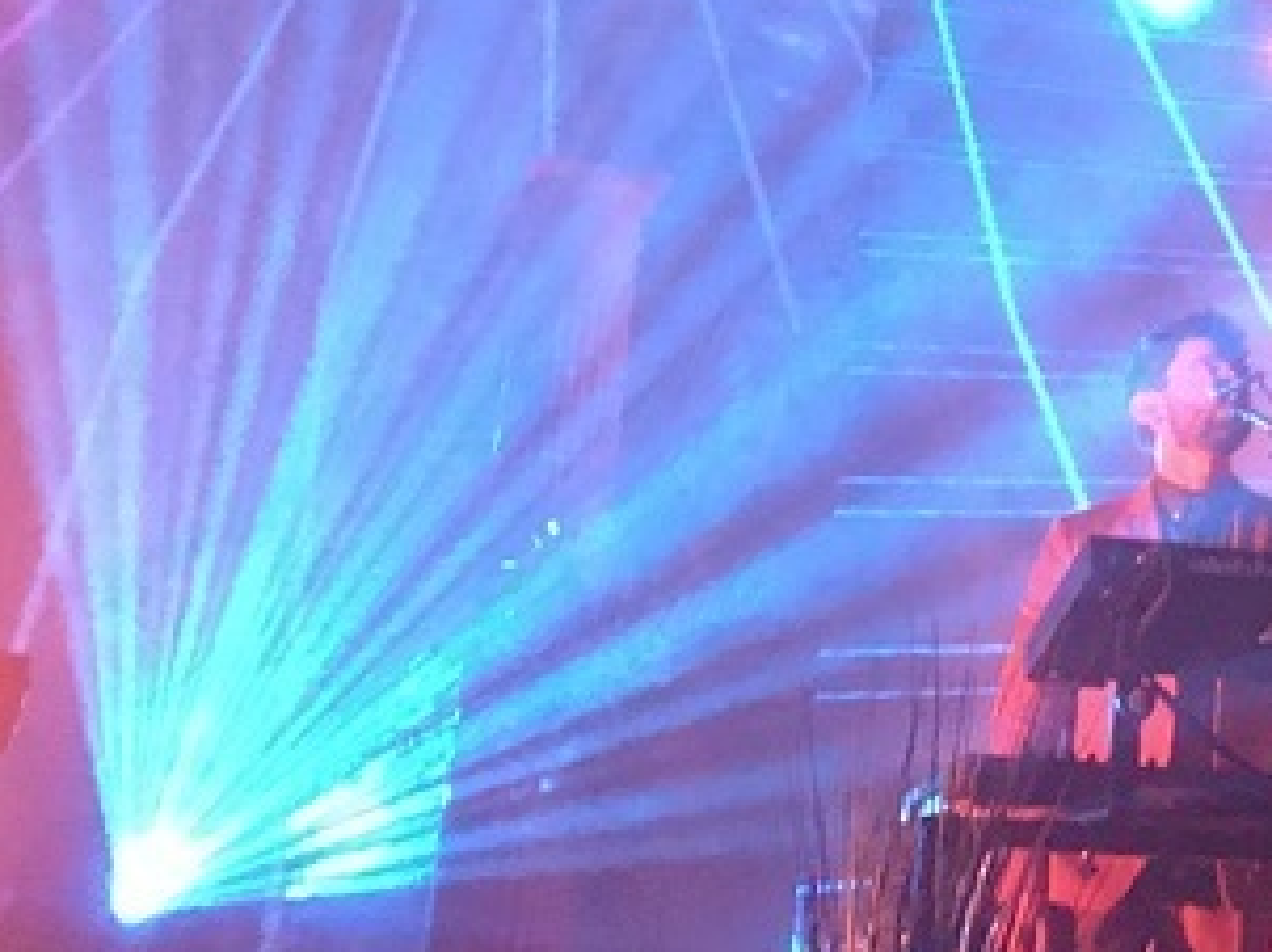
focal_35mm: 95
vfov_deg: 15.4
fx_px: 3488
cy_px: 147
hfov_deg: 18.6
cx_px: 1841
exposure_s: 1/9
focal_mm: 3.99
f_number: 1.8
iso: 100
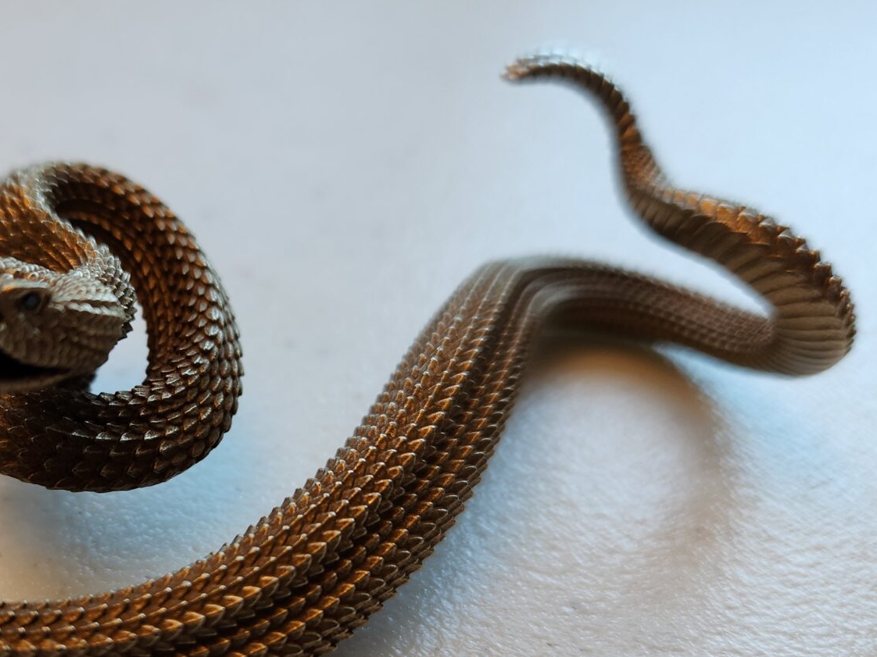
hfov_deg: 43.1
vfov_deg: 34.1
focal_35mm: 42
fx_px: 1064
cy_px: 430
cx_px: 196
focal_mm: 5.4
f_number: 1.8
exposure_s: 1/120
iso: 64
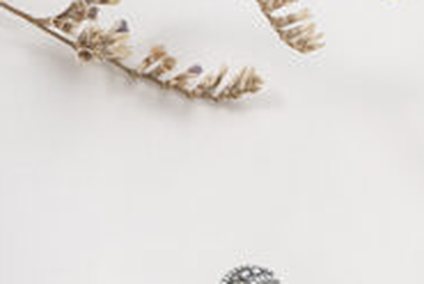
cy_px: 503
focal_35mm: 277
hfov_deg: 7.3
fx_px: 3268
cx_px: 674
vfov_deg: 4.9
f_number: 11
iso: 125
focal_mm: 50
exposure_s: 1/100
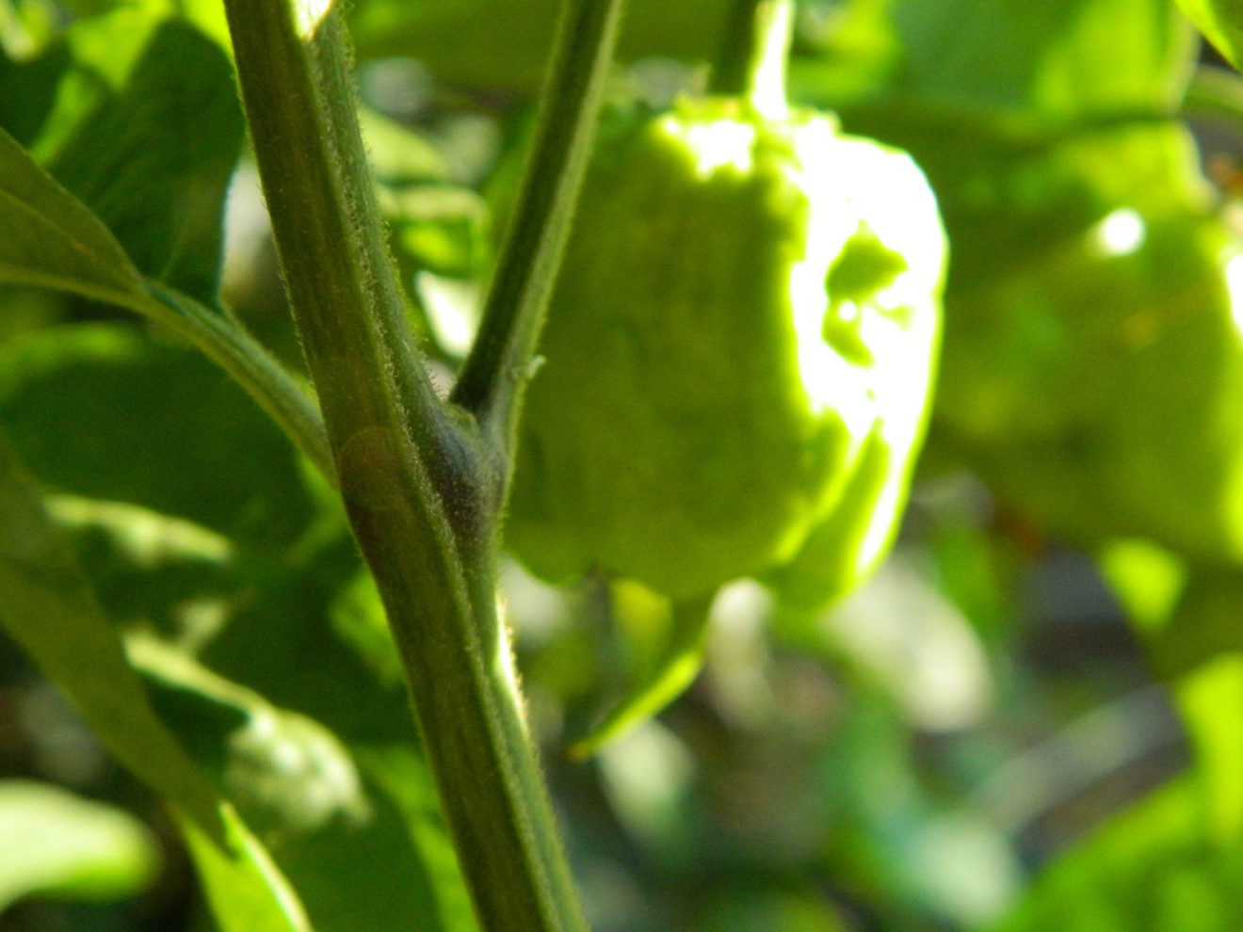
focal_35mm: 70
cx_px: 622
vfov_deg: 21.0
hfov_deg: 27.8
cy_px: 466
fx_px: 2514
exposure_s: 1/200
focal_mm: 12.6
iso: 400
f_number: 4
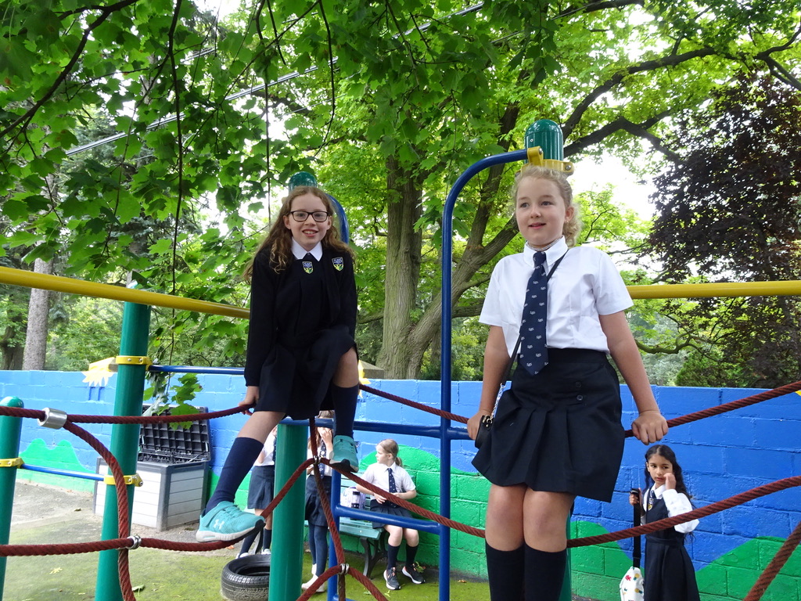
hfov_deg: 71.6
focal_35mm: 24
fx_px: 555
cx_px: 400
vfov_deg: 56.8
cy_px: 300
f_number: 3.5
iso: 320
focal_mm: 4.1
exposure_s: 1/60
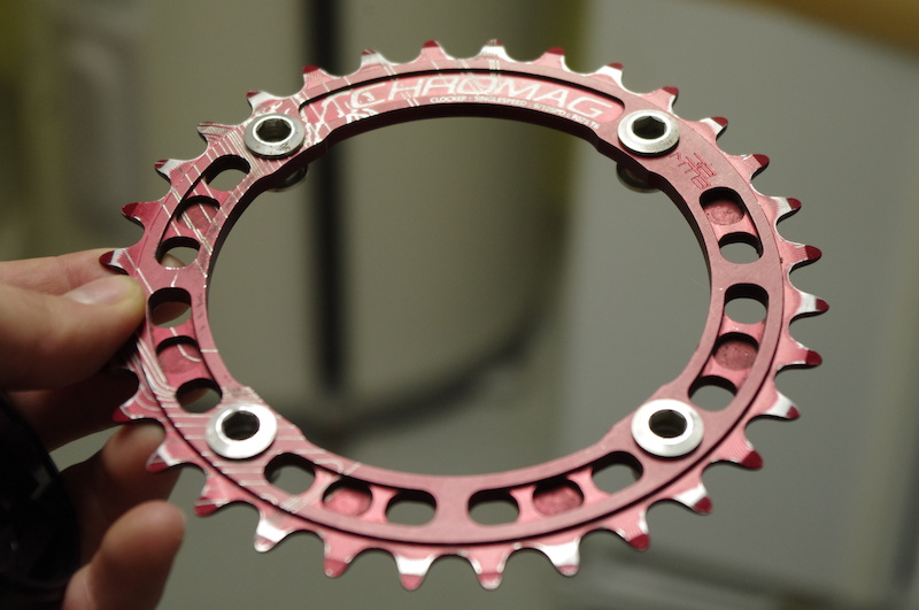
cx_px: 460
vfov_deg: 16.6
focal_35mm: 82
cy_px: 305
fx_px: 2090
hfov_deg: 24.8
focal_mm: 55
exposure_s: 1/100
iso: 800
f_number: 7.1
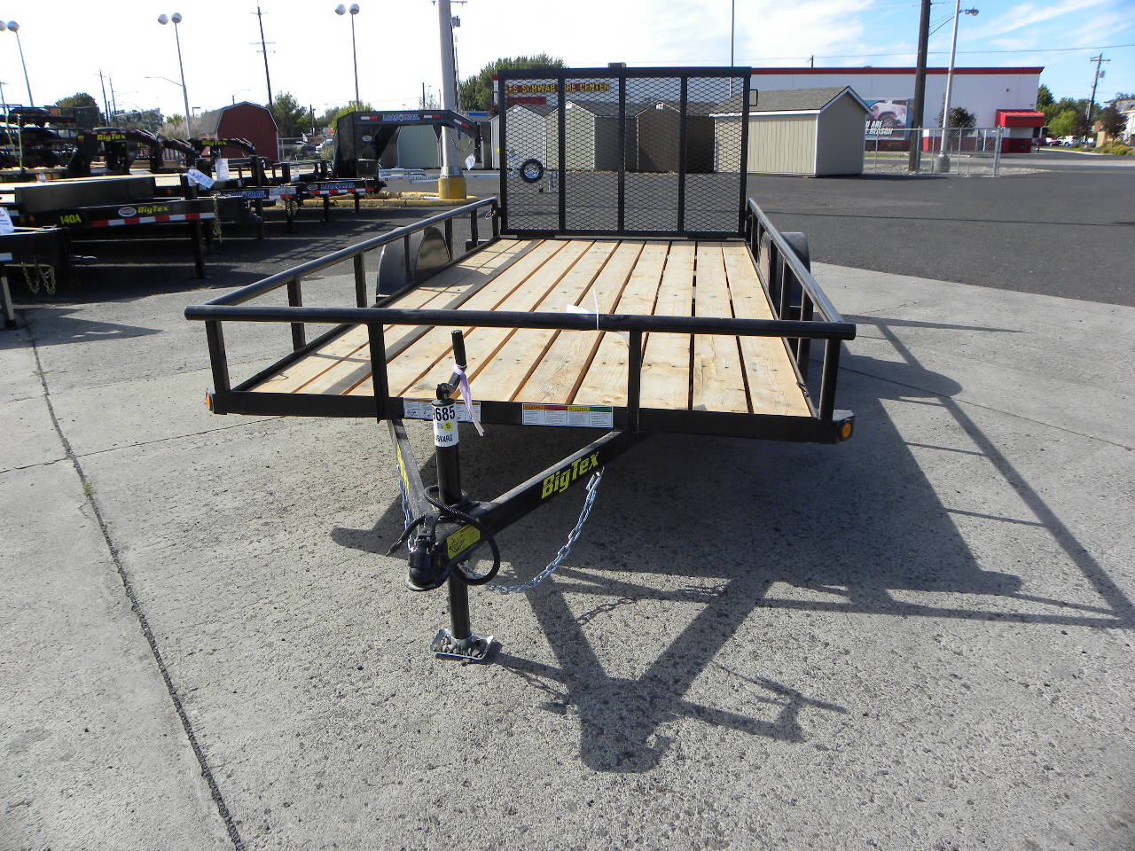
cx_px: 568
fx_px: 852
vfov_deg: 53.1
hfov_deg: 67.3
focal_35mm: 26
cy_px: 426
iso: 64
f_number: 5
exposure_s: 1/307
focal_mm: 4.6
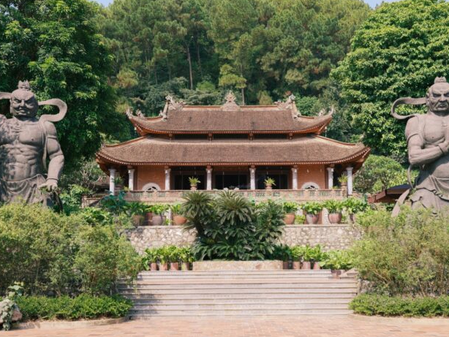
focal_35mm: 45
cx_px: 236
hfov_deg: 42.0
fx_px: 584
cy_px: 194
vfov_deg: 32.2
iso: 400
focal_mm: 45
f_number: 5.6
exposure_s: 1/300
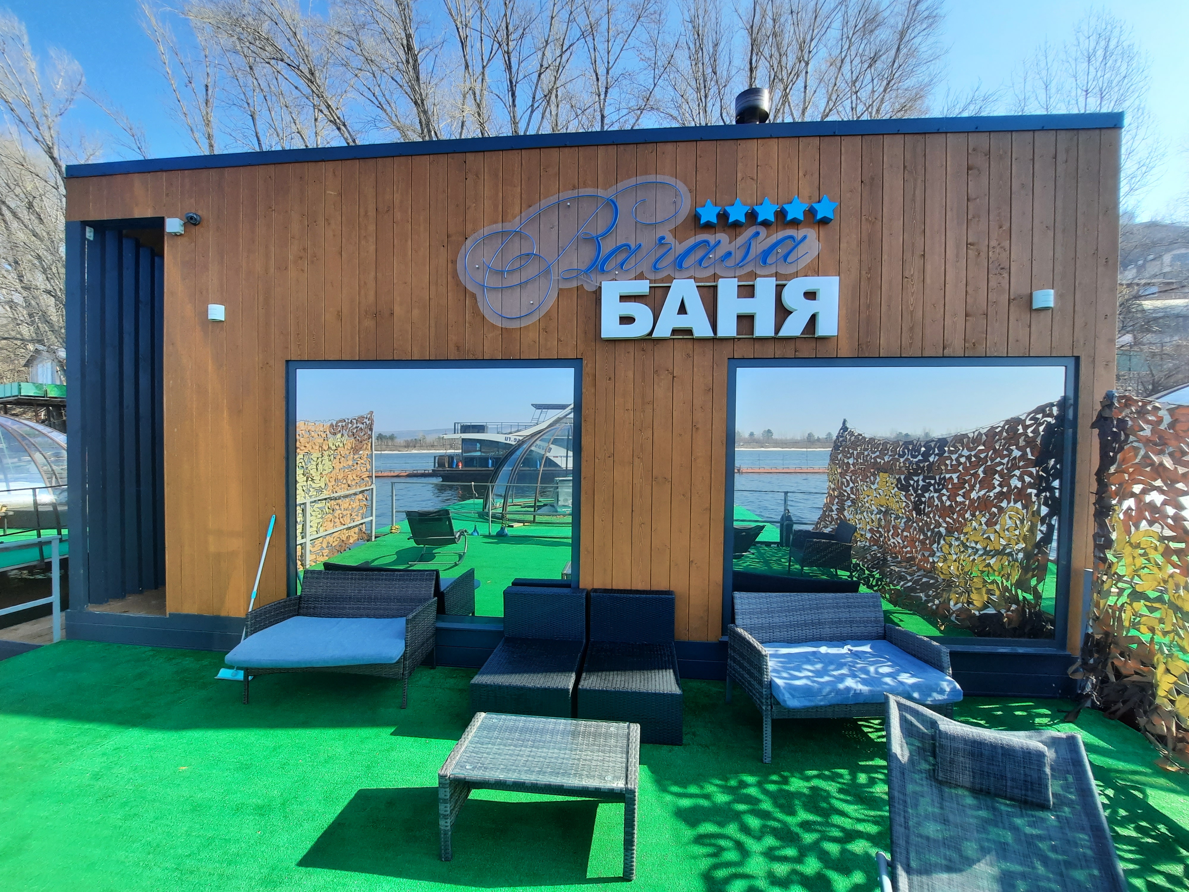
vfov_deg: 89.9
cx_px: 594
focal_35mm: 13
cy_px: 446
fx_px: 447
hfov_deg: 106.2
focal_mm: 1.74
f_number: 2.2
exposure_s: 1/469
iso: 40
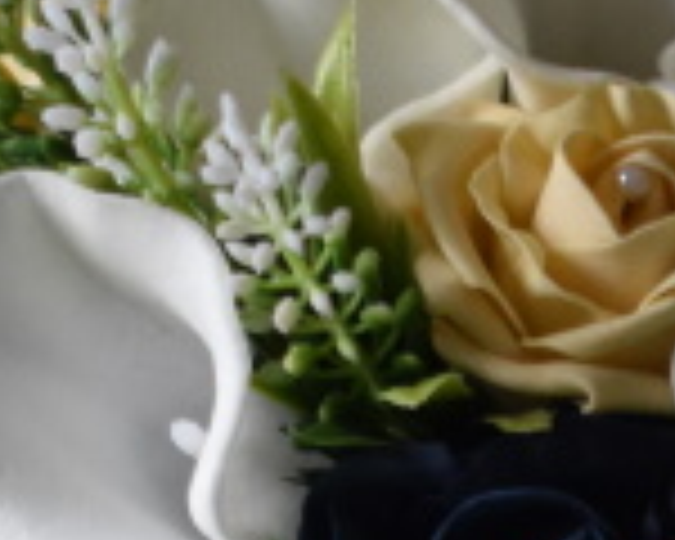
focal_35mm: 262
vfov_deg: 5.6
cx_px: 621
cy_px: 1444
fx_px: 5230
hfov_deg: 7.4
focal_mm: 31
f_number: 4.2
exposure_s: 1/125
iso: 1000
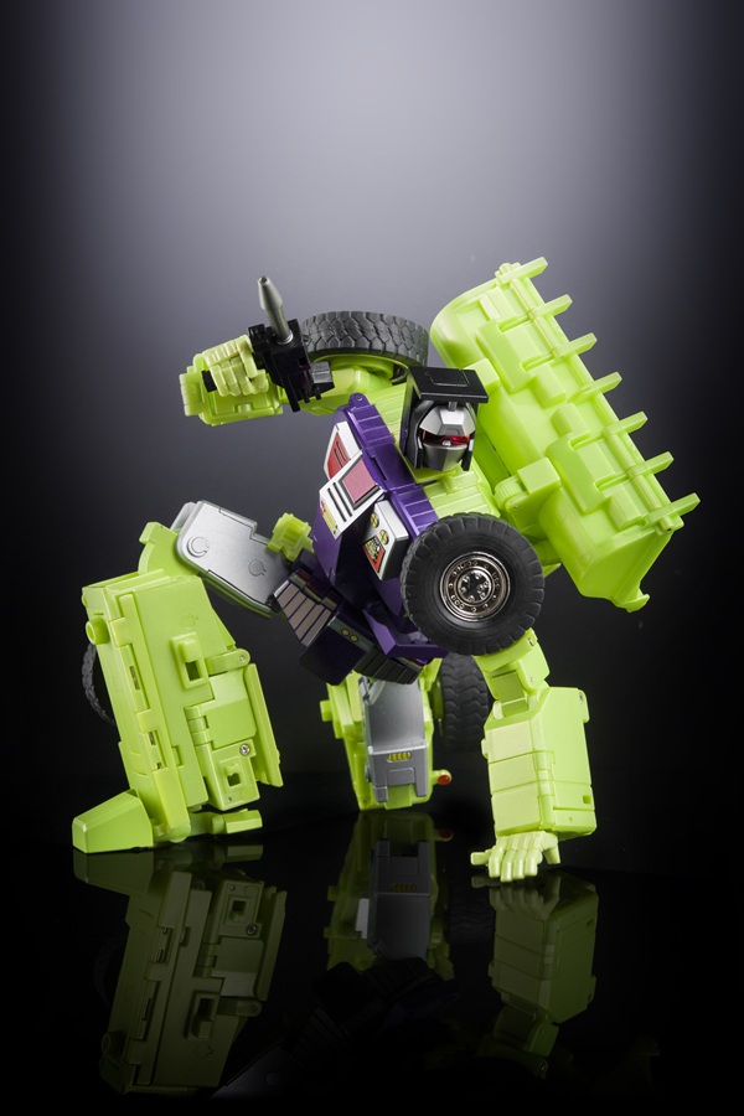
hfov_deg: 18.2
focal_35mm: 75
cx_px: 372
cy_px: 558
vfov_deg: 27.0
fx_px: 2325
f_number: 9
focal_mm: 50
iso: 500
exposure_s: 1/30
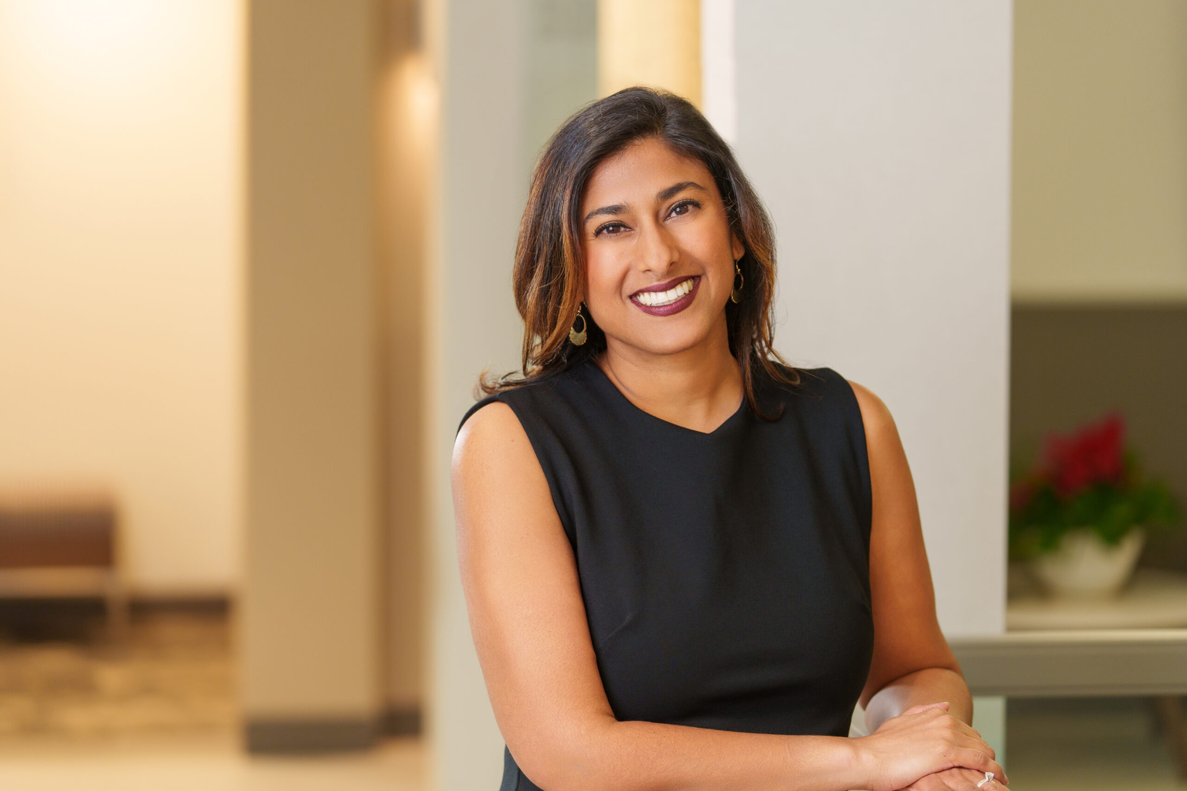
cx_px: 594
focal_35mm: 113
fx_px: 3726
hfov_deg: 18.1
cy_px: 396
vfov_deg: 12.1
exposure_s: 1/125
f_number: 3.2
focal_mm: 113
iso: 400
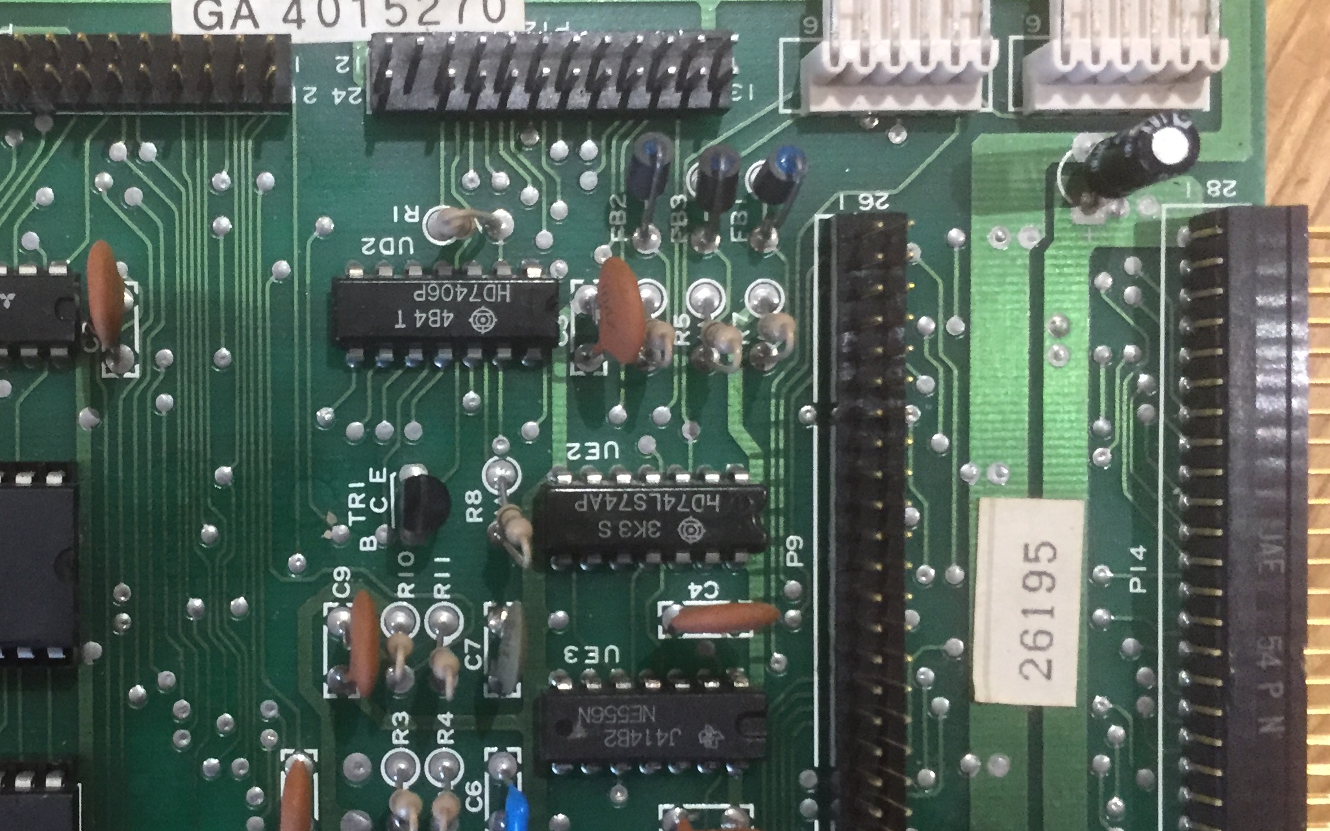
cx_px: 334
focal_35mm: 49
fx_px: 1776
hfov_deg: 39.9
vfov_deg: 26.2
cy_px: 539
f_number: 2.2
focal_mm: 4.15
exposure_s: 1/25
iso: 250
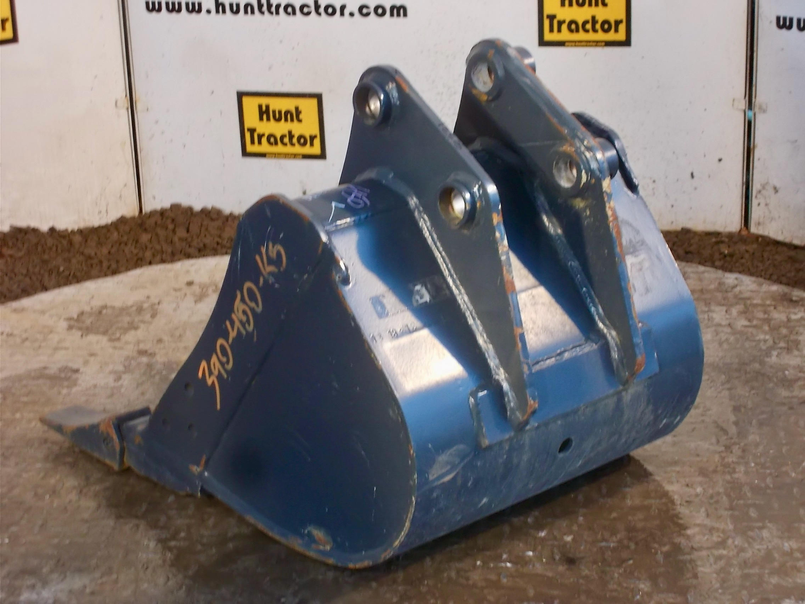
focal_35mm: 86
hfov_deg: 22.8
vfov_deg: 17.2
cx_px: 402
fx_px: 2000
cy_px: 302
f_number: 6.3
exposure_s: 1/10
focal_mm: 15.4
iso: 200
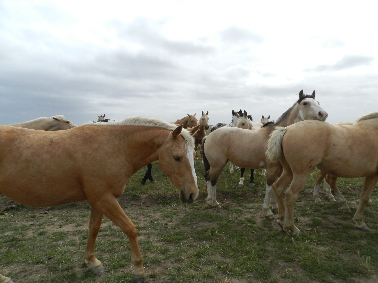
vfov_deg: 58.9
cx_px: 189
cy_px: 142
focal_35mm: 23
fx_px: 251
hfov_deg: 73.9
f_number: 4.5
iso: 160
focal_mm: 4
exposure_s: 1/1000
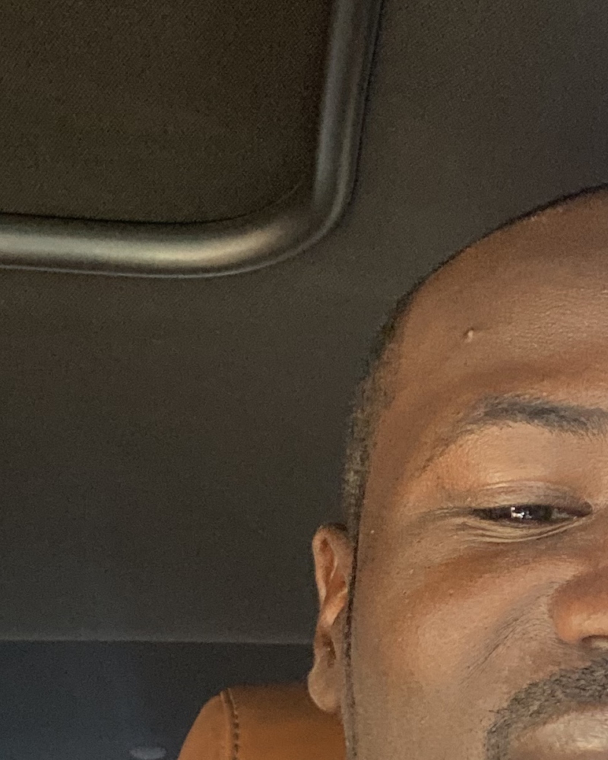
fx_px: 1687
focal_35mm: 75
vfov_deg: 25.3
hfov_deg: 19.9
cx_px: 596
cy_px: 481
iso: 400
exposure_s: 1/40
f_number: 2.2
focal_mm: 2.71
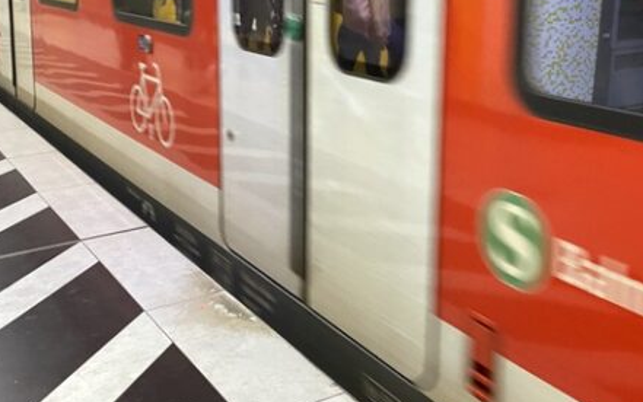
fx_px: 841
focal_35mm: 48
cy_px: 93
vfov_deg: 26.5
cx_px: 411
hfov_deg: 41.4
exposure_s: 1/53
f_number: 1.8
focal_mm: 4.25
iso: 200
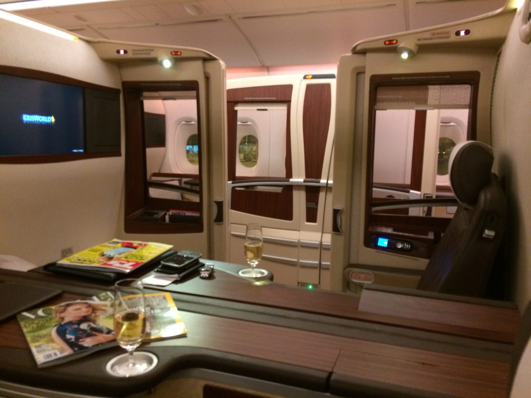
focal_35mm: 30
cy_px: 199
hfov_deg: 60.0
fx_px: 460
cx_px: 266
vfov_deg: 46.8
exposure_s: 1/15
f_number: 2.2
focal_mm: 4.12
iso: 400
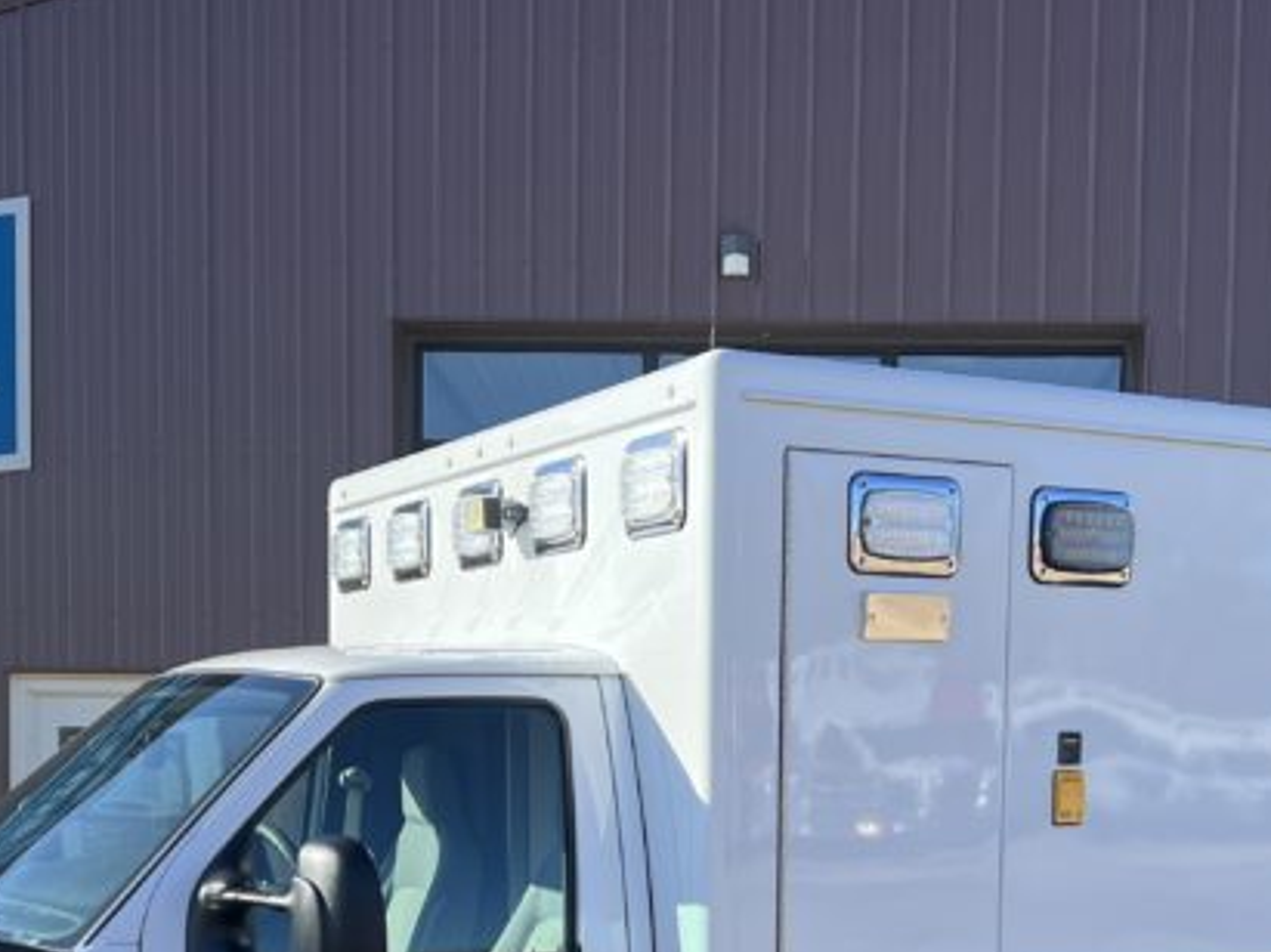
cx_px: 677
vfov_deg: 24.6
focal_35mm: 57
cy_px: 932
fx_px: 2092
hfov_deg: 33.8
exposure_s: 1/1698
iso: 50
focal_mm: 5.7
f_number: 1.5
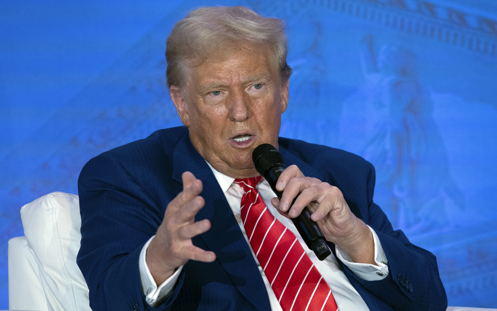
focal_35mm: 409
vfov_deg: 3.2
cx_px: 248
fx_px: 5541
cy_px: 157
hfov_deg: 5.1
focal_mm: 400
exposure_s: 1/500
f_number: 4
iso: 2000
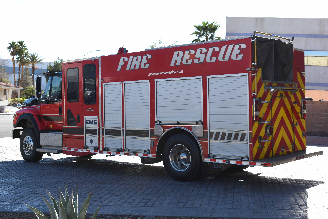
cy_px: 110
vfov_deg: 28.1
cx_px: 164
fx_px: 437
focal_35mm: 48
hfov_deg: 41.1
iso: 100
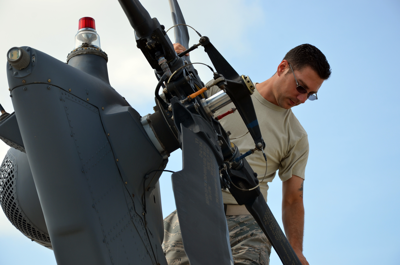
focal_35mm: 120
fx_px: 1331
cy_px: 132
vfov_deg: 11.4
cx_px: 200
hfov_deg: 17.1
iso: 125
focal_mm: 80
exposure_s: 1/250
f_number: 8
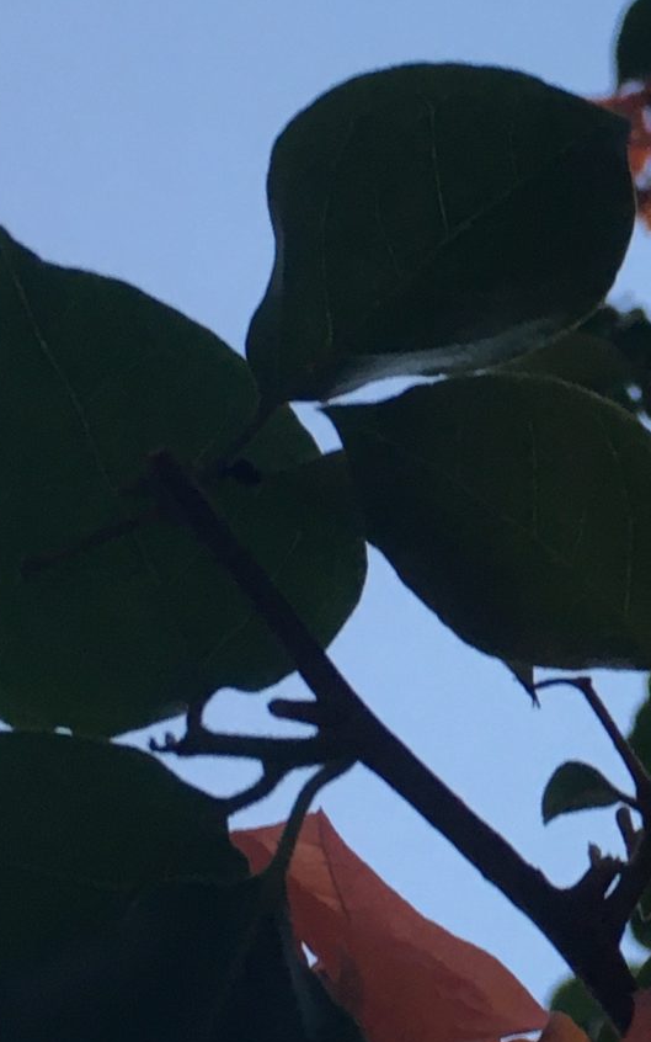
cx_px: 986
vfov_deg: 22.3
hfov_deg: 13.3
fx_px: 2639
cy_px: 447
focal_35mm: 93
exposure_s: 1/30
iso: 25
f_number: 2.2
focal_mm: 4.15
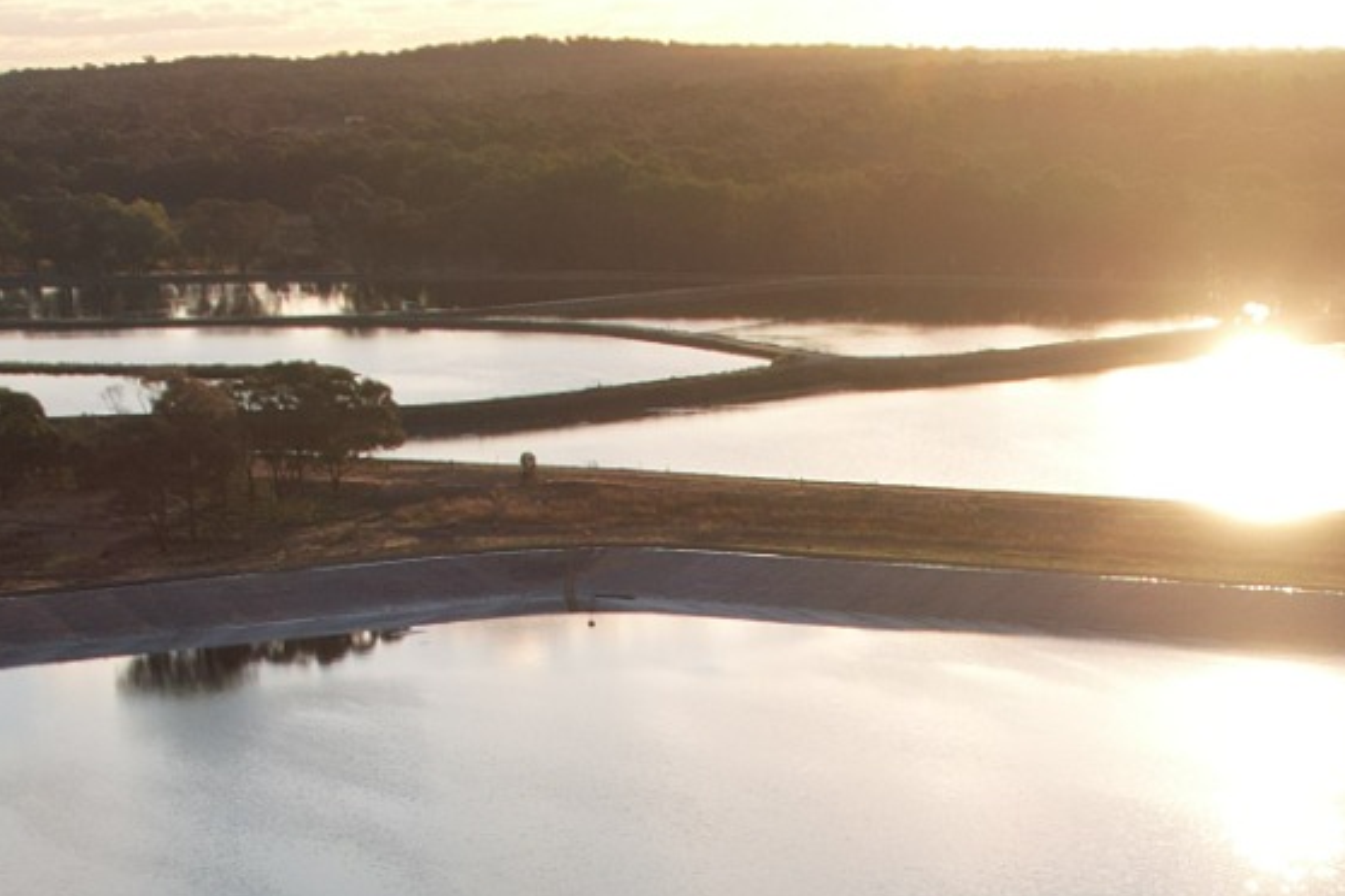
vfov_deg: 12.9
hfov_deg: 19.6
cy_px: 1277
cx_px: 1367
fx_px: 3773
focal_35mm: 101
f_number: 2.8
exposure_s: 1/1500
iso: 100
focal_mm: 8.38
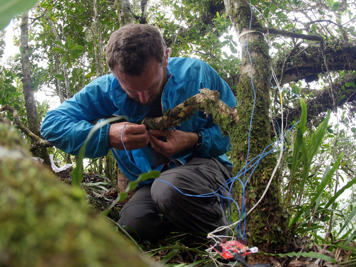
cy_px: 134
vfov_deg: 66.0
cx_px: 178
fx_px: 206
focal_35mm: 20
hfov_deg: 81.7
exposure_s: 1/200
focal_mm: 10
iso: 800
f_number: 4
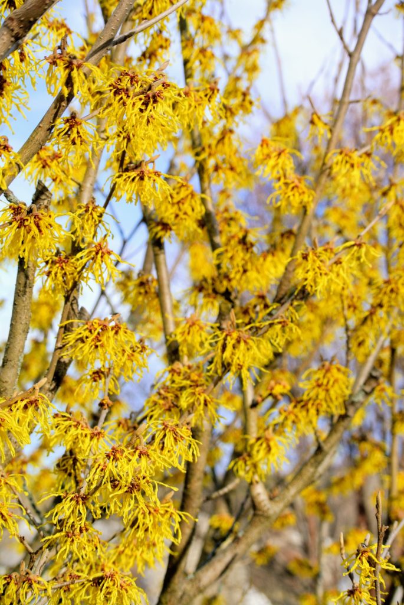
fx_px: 1360
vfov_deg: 25.0
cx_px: 202
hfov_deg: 16.9
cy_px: 302
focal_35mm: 81
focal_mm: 30
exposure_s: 1/400
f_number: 5
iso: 100
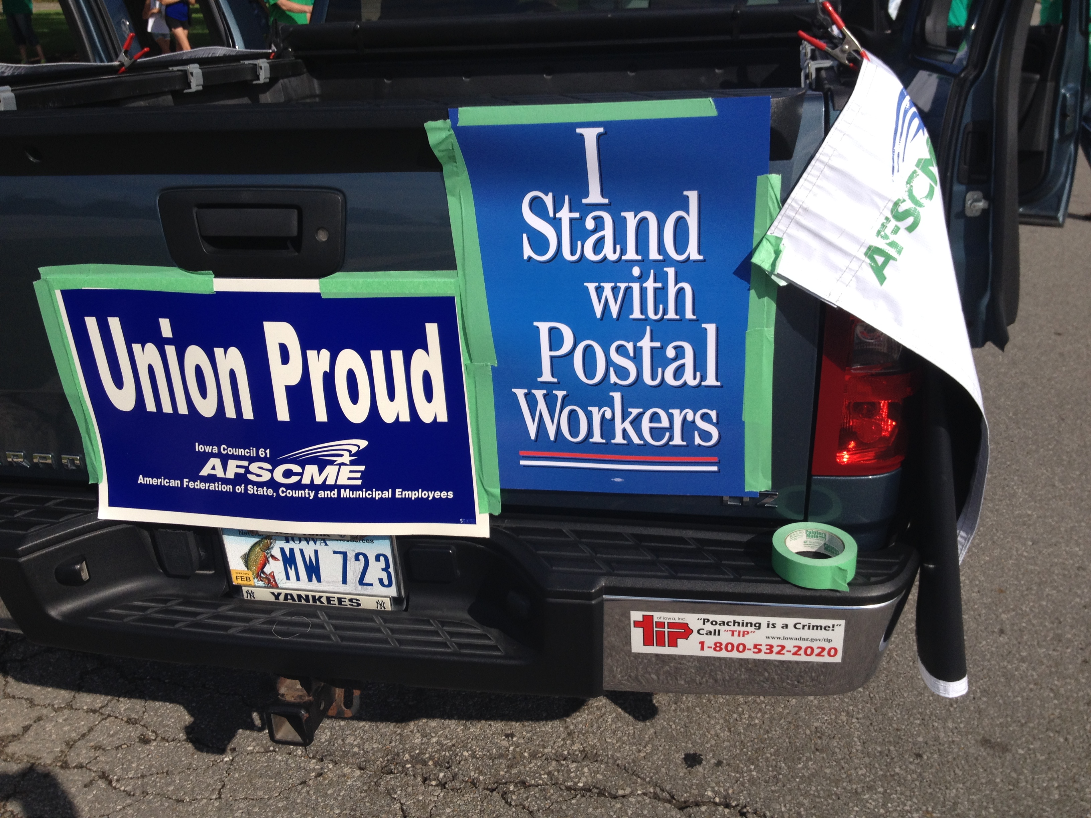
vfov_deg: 40.7
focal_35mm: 35
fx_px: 1103
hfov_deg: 52.6
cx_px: 546
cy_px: 409
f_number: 2.4
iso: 50
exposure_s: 1/2632
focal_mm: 4.28
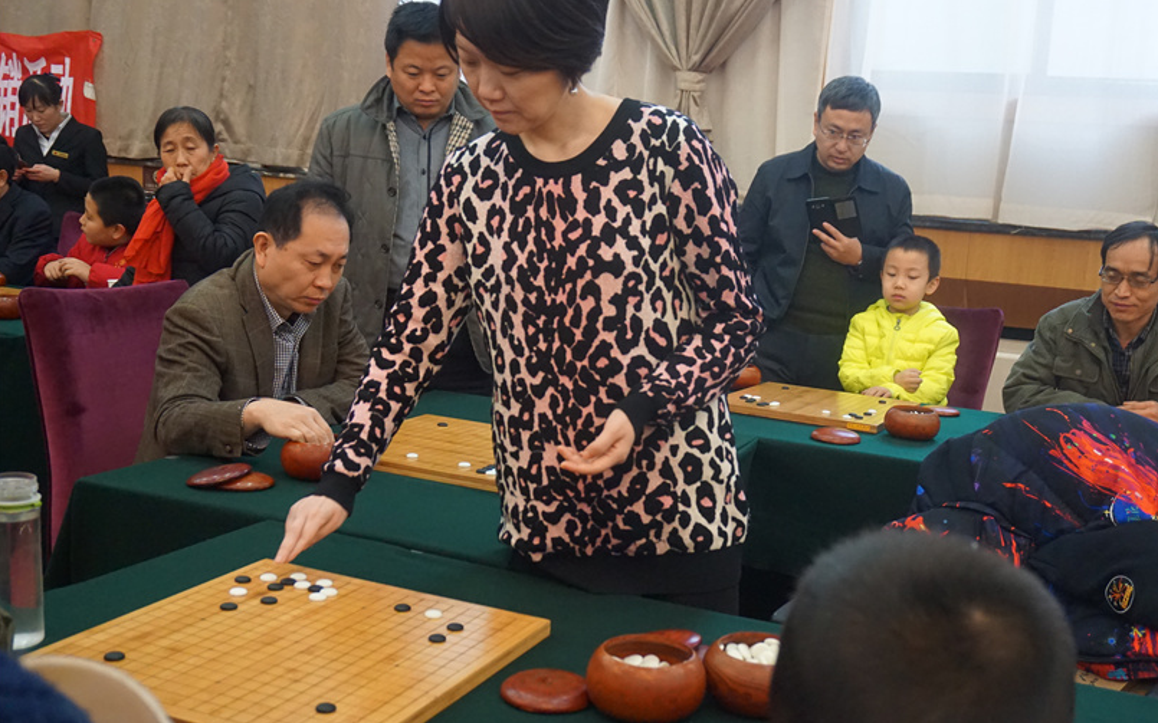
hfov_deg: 48.1
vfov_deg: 31.2
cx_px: 642
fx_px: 1294
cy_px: 379
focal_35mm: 41
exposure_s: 1/60
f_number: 4.5
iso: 3200
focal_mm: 24
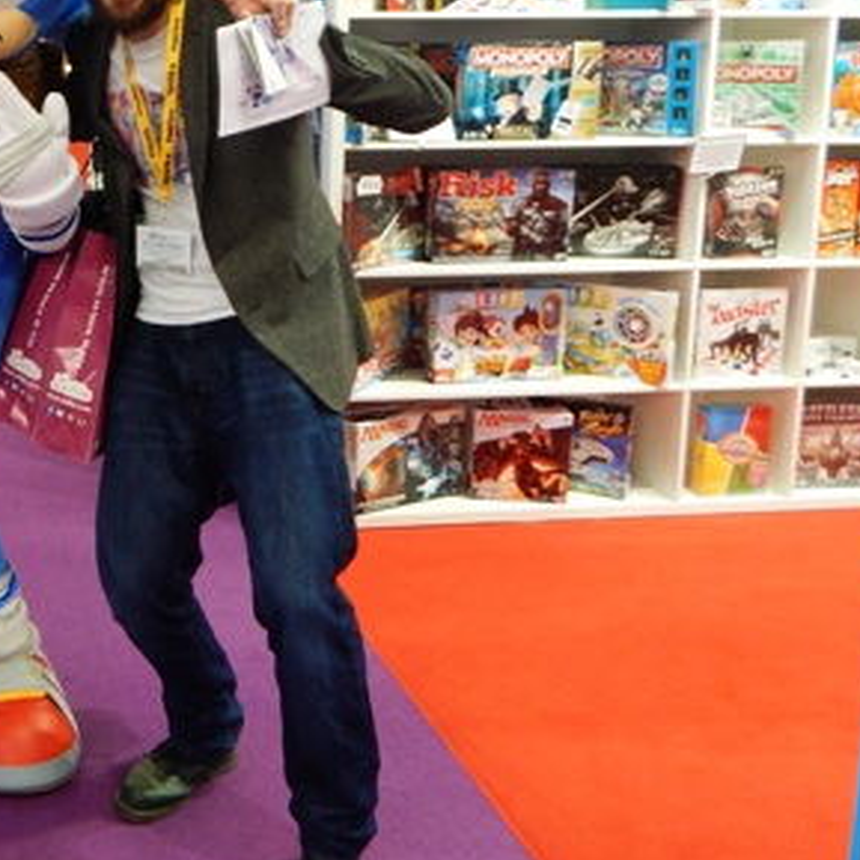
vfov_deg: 38.3
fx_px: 1209
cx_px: 0
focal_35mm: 43
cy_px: 226
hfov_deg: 35.4
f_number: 3
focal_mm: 4
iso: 220
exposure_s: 1/30
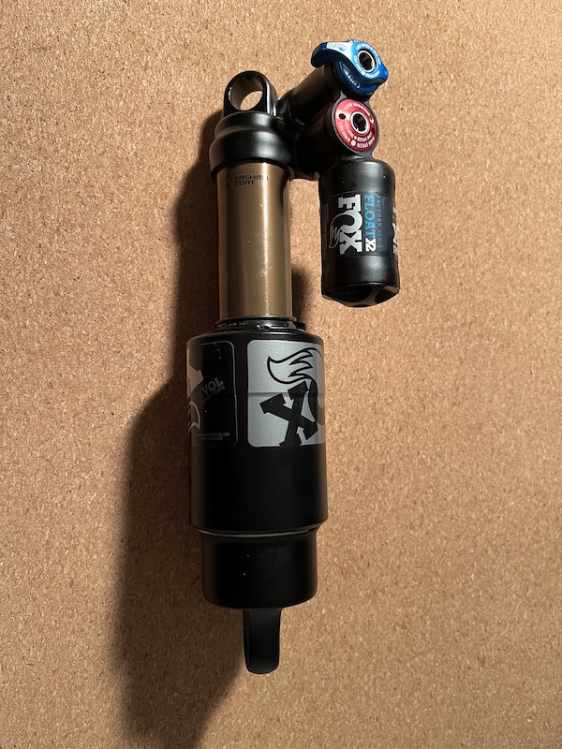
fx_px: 563
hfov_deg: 53.1
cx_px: 281
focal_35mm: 26
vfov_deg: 67.3
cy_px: 374
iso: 125
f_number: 1.6
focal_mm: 5.1
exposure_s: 1/60
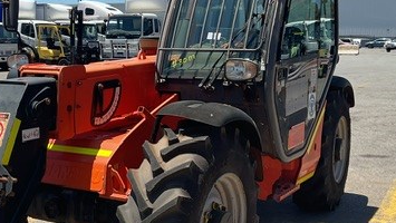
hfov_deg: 36.5
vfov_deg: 21.1
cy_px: 142
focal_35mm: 57
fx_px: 599
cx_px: 163
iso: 16
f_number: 1.8
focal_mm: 3
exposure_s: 1/1490
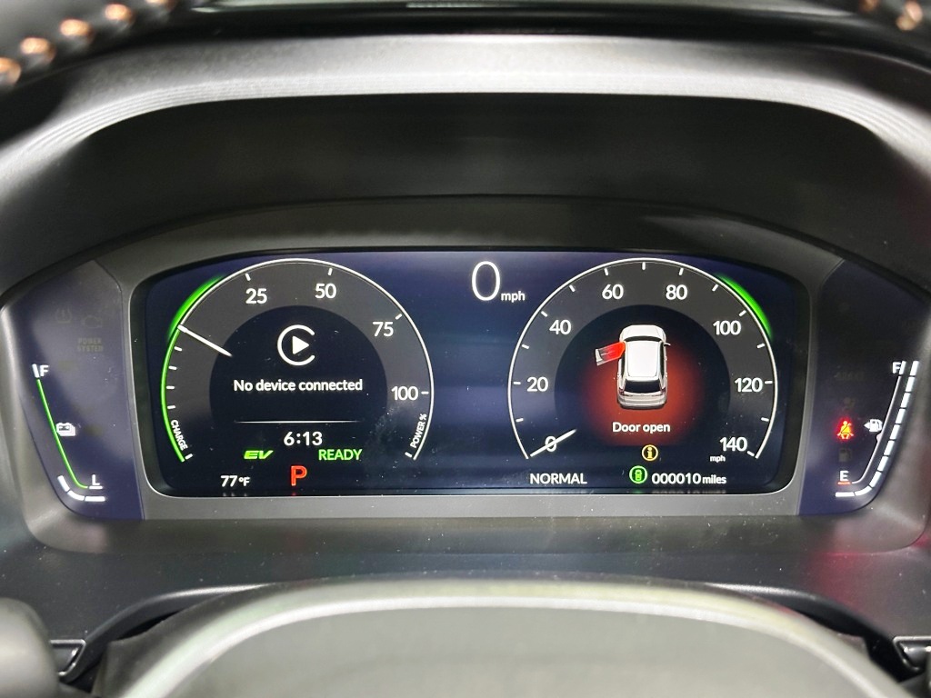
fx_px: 1291
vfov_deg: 30.3
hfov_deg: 39.7
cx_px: 466
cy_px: 349
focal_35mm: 48
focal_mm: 6.86
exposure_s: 1/26
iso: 640
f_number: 1.78
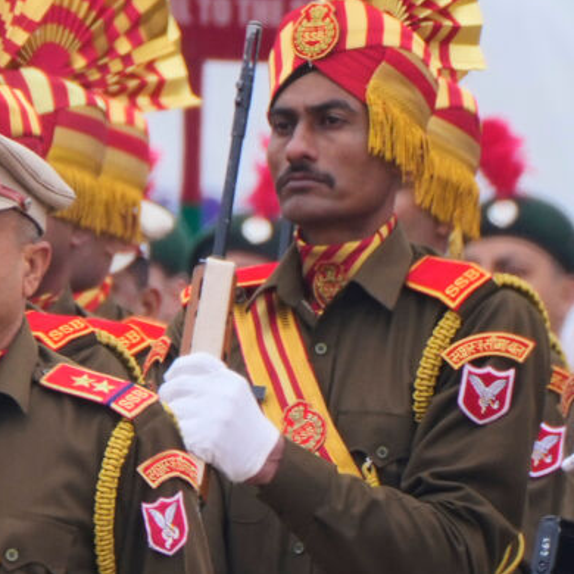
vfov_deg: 0.5
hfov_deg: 0.5
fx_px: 60464
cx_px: -95
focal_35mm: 3223
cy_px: 352
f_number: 8
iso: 400
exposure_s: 1/160
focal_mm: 560
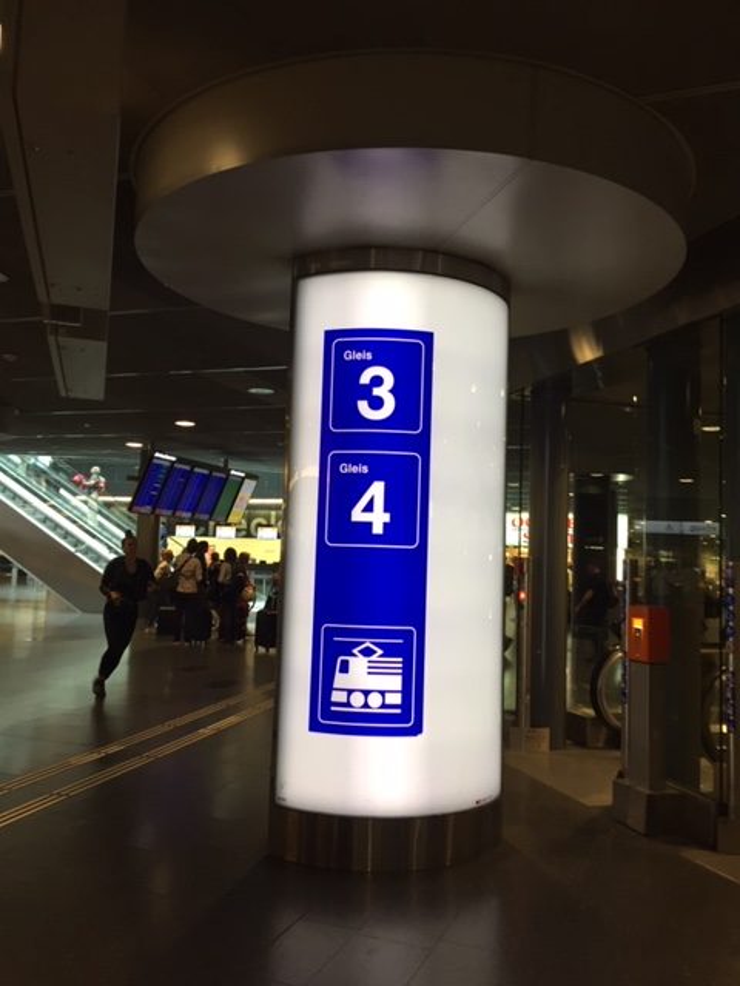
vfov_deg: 61.7
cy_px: 493
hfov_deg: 48.2
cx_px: 370
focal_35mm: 29
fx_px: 827
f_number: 2.2
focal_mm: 4.15
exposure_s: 1/33
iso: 80
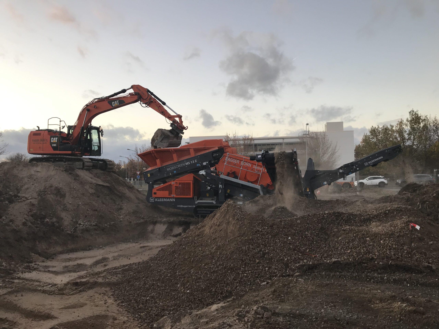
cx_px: 220
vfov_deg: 49.7
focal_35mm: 28
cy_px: 164
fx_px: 355
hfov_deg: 63.4
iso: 25
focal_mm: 3.99
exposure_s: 1/100
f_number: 1.8
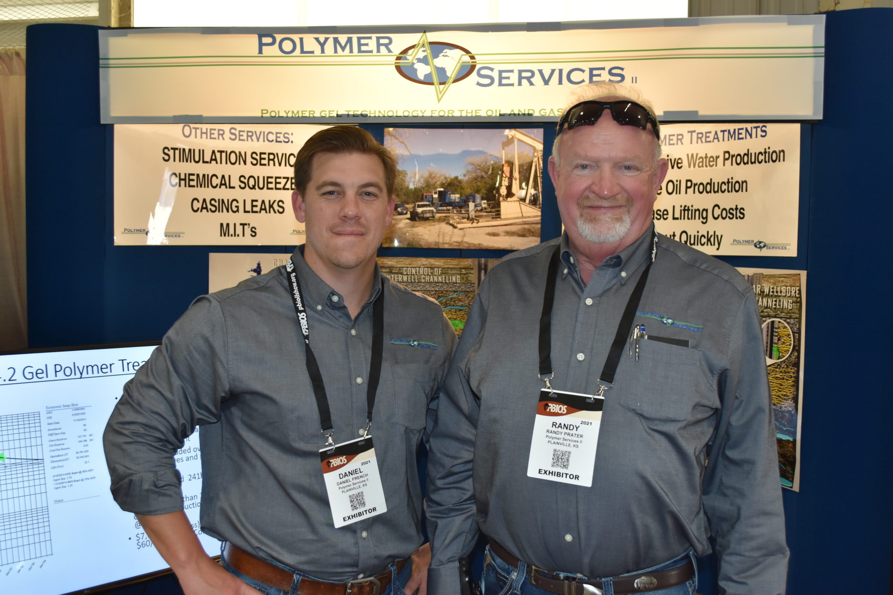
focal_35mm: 36
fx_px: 893
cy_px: 298
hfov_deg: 53.1
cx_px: 446
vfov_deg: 36.9
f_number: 5
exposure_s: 1/100
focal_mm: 24
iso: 800
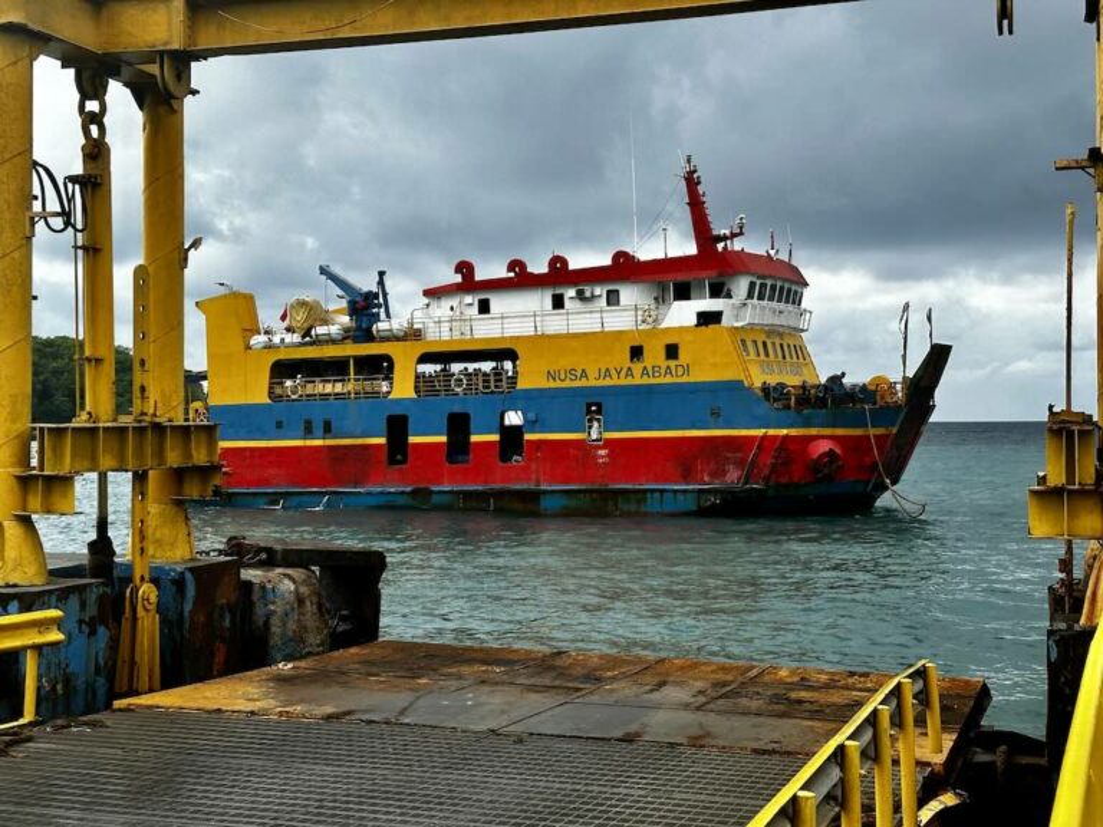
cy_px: 414
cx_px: 552
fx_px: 1529
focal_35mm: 48
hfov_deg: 39.7
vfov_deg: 30.3
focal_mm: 6.9
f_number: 1.8
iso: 64
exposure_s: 1/2976
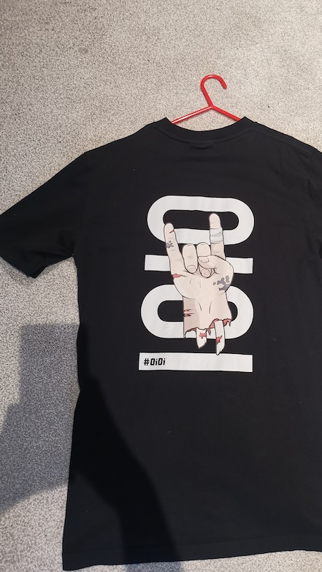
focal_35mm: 30
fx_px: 455
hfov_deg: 38.5
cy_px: 281
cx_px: 212
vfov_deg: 64.3
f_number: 1.8
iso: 400
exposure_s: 1/33.3
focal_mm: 5.58
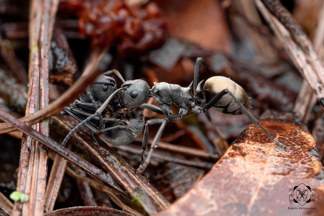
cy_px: 108
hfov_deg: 19.5
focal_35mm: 105
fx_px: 945
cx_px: 162
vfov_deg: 13.0
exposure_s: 1/200
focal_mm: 105
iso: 200
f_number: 14
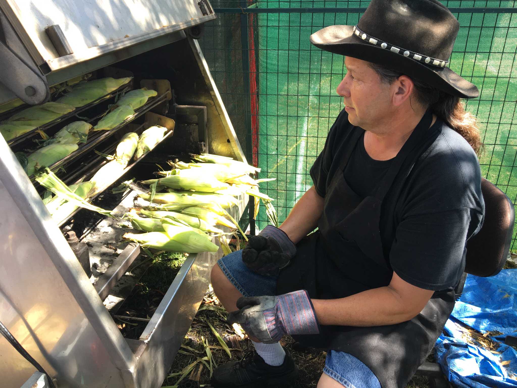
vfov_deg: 48.2
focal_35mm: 29
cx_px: 258
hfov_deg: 61.7
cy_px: 194
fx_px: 433
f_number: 2.2
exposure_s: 1/120
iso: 25
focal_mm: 4.15
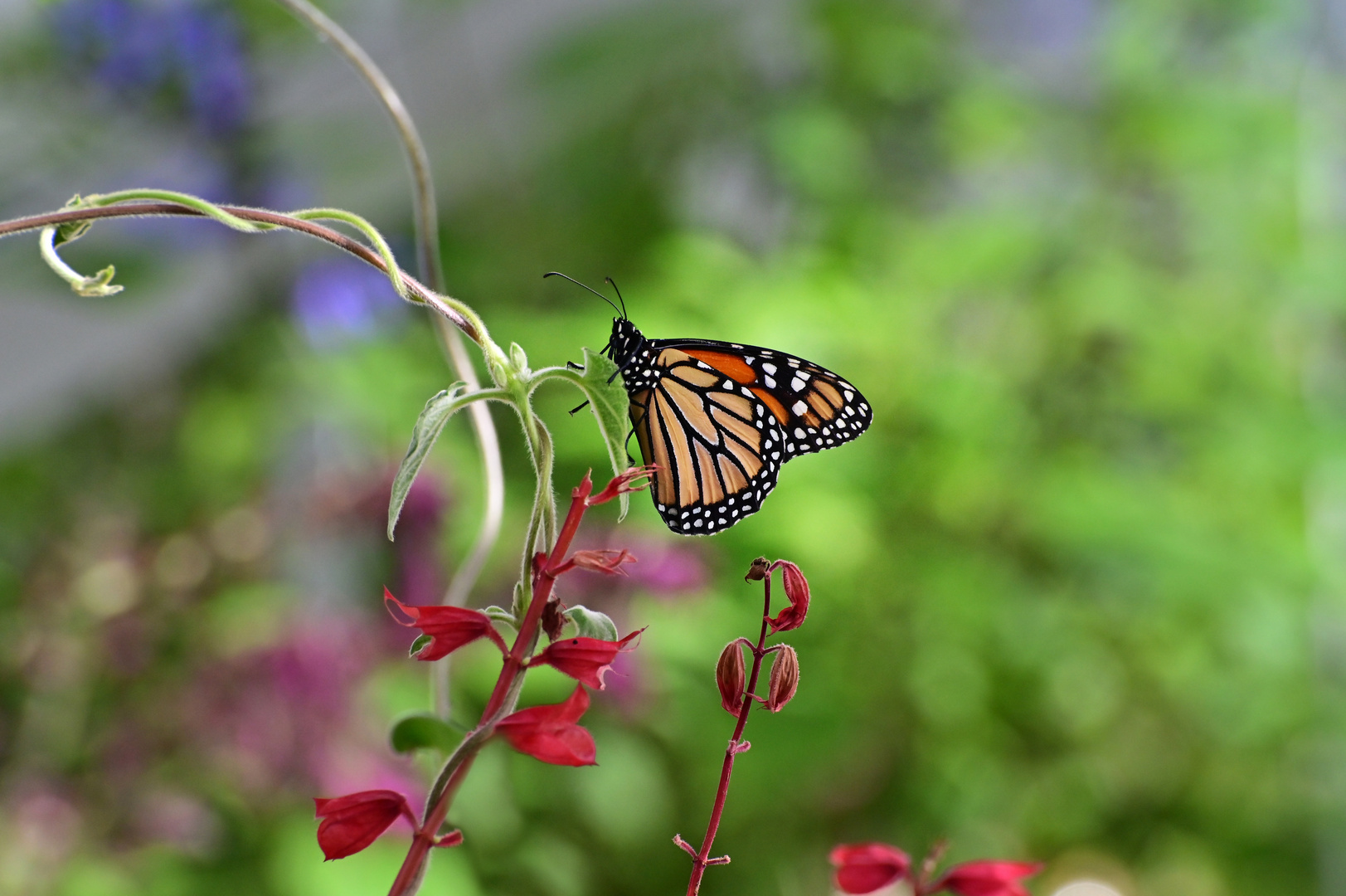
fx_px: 11209
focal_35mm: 300
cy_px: 448
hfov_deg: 6.9
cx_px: 673
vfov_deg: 4.6
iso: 1600
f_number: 11
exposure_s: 1/1000
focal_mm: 300
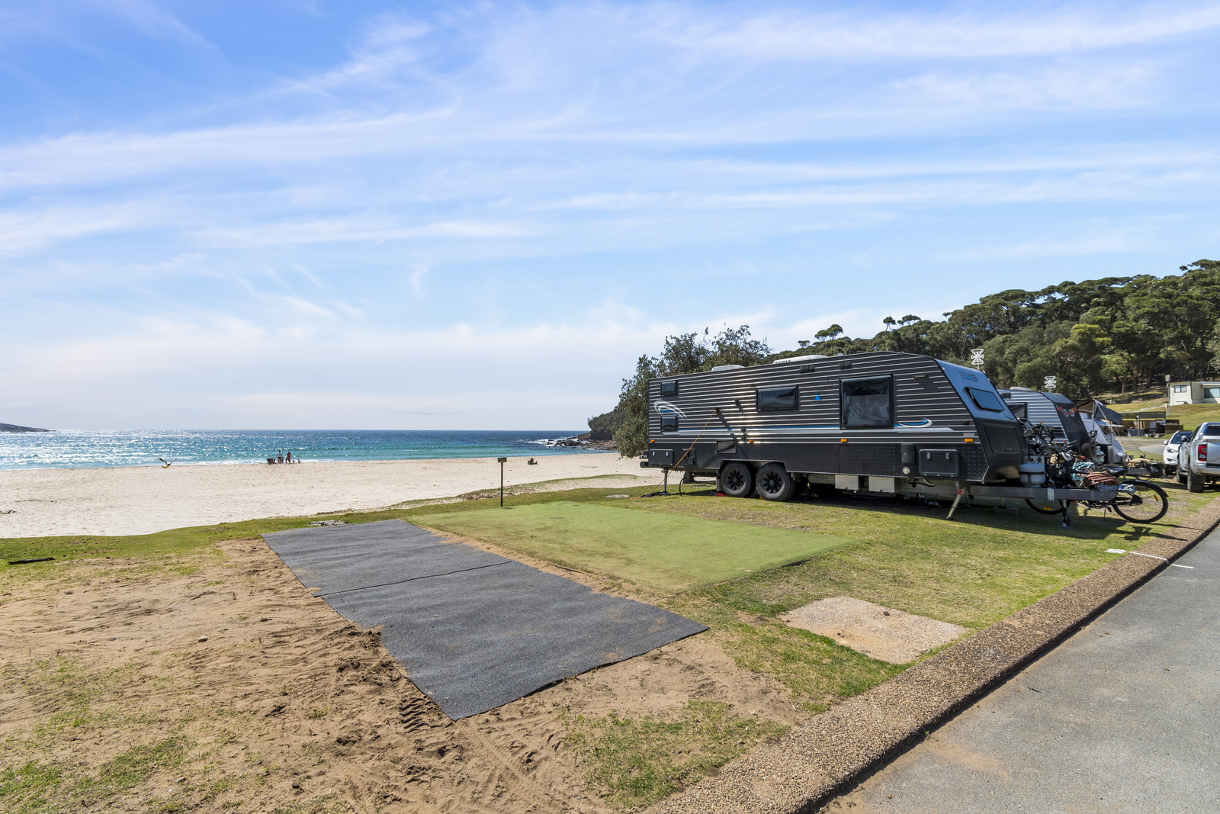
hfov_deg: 96.7
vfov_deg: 73.8
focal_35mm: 16
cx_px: 610
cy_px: 407
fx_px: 542
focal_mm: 11
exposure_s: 1/640
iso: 200
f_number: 8
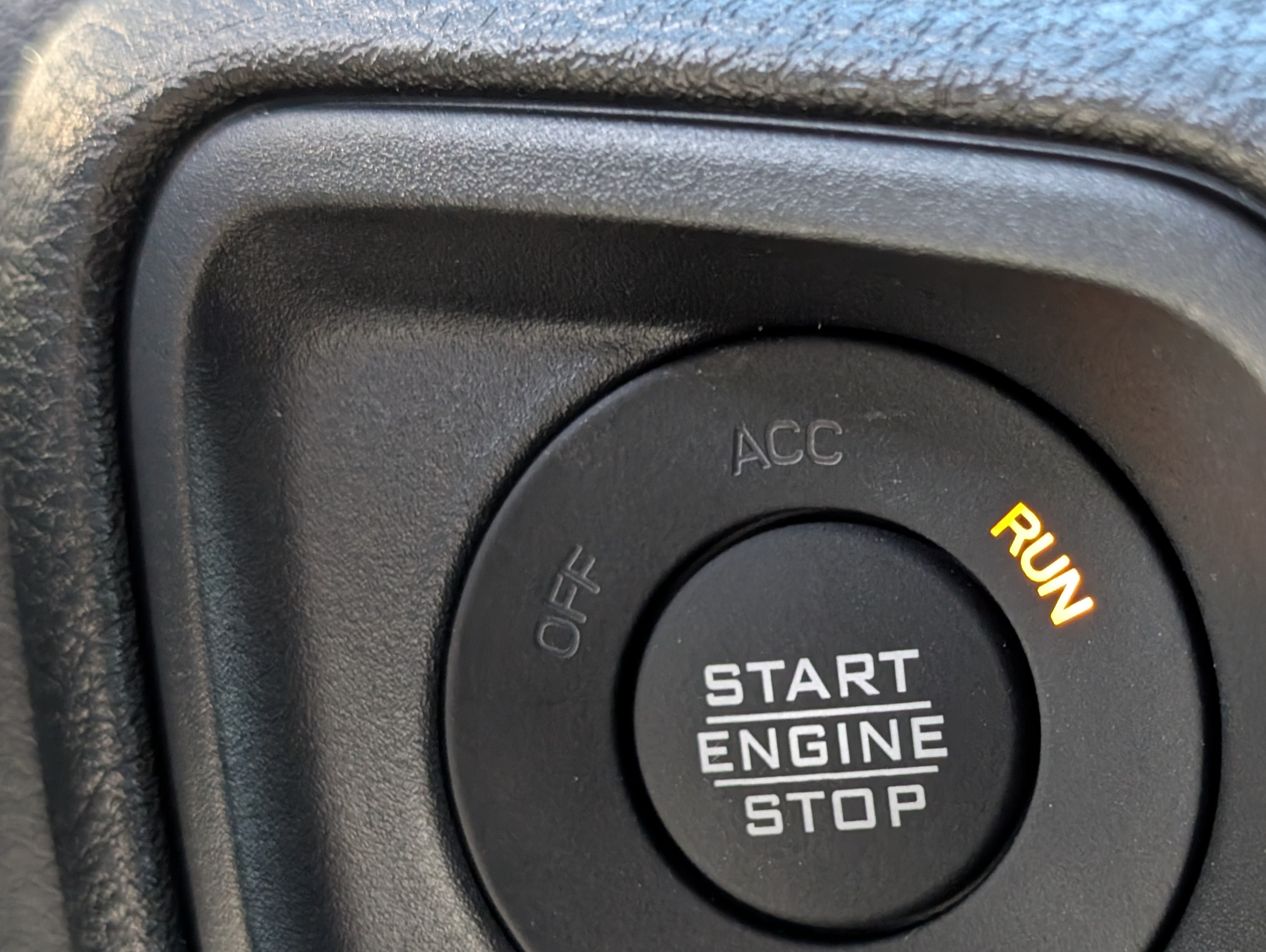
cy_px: 691
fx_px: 2673
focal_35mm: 73
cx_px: 845
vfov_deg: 20.1
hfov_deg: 26.5
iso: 1030
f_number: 1.68
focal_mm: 6.9
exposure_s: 1/100
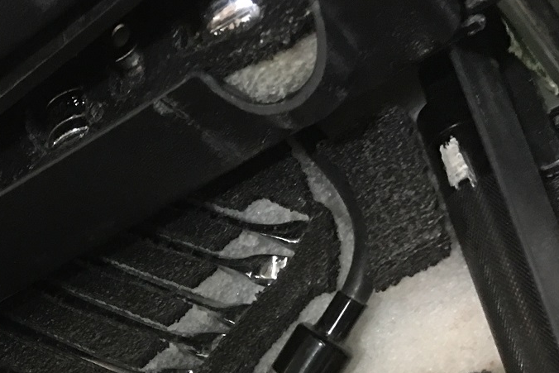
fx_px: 1118
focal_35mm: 72
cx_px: 33
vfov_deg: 17.9
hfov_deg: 26.9
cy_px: 466
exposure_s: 1/4
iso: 80
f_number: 2.2
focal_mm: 4.15
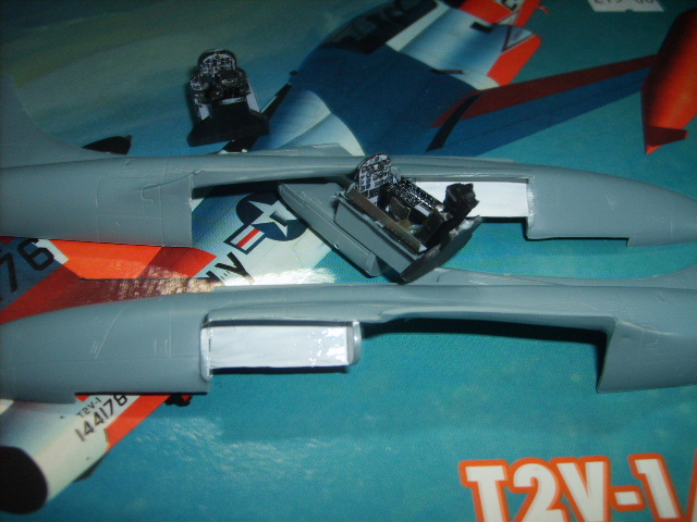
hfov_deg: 52.6
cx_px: 348
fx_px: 705
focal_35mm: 35
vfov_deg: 40.7
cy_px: 261
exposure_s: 1/45
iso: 100
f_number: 2.8
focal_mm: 5.8
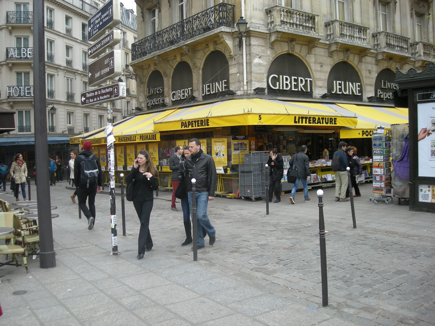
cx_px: 218
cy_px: 163
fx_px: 440
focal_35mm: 35
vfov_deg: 40.7
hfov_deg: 52.6
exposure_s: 1/207
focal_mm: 5.7
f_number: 2.8
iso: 50
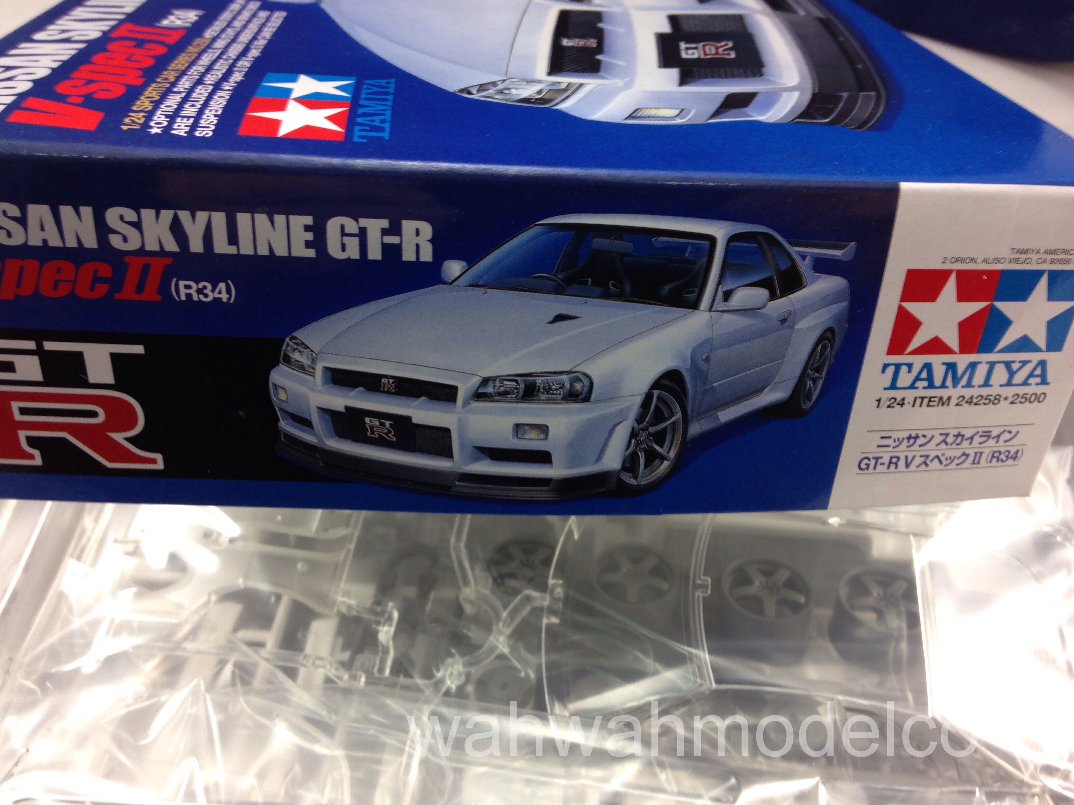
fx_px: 1024
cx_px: 537
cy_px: 402
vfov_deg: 42.9
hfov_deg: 55.4
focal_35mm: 33
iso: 50
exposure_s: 1/30
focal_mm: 4.12
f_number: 2.4
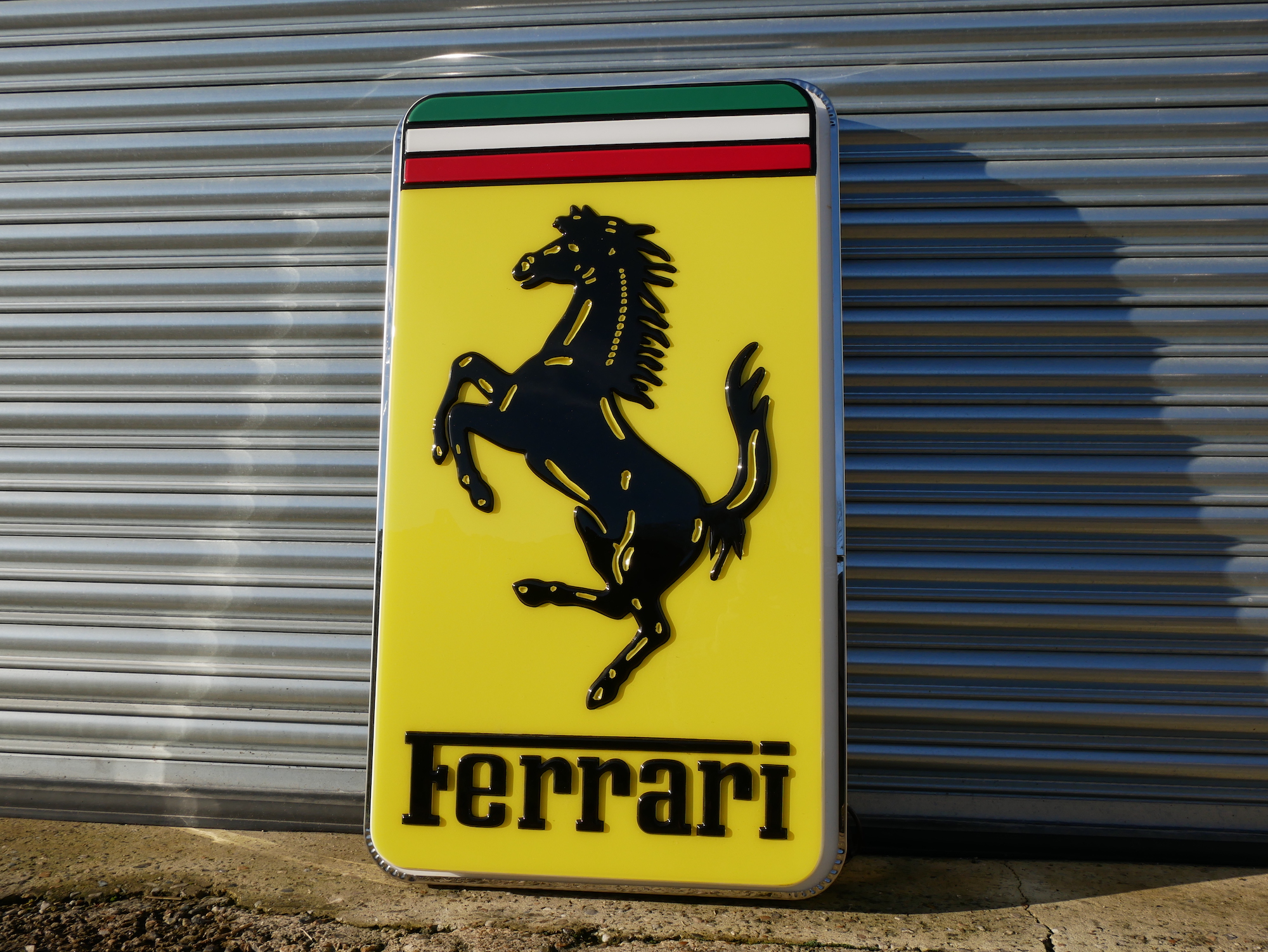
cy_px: 476
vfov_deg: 46.8
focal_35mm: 30
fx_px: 1099
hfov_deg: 59.9
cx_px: 634
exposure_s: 1/500
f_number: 8
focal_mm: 15
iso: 200
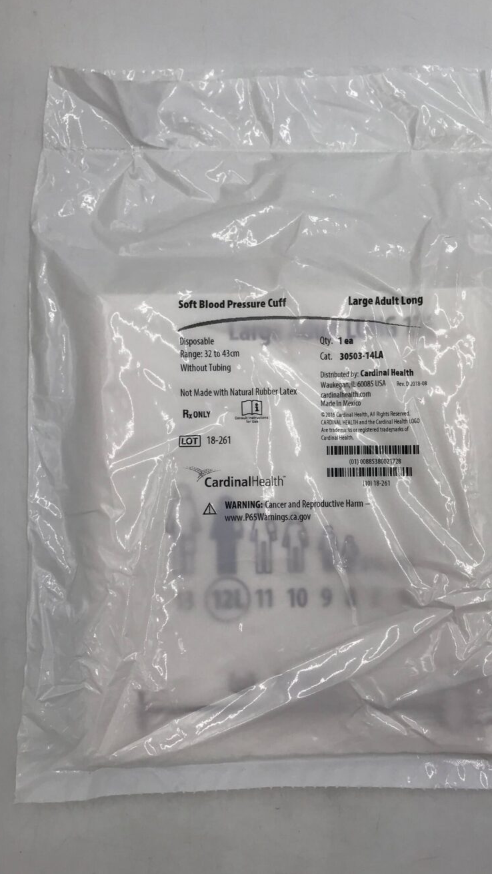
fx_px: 719
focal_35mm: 31
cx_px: 303
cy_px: 431
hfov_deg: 37.6
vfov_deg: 62.6
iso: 20
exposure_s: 1/133
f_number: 1.8
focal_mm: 3.99
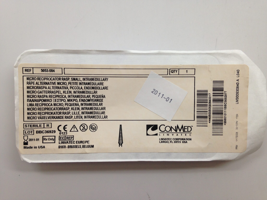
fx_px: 255
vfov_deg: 42.9
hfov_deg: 55.4
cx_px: 134
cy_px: 100
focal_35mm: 33
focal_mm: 4.12
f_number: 2.4
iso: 50
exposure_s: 1/40
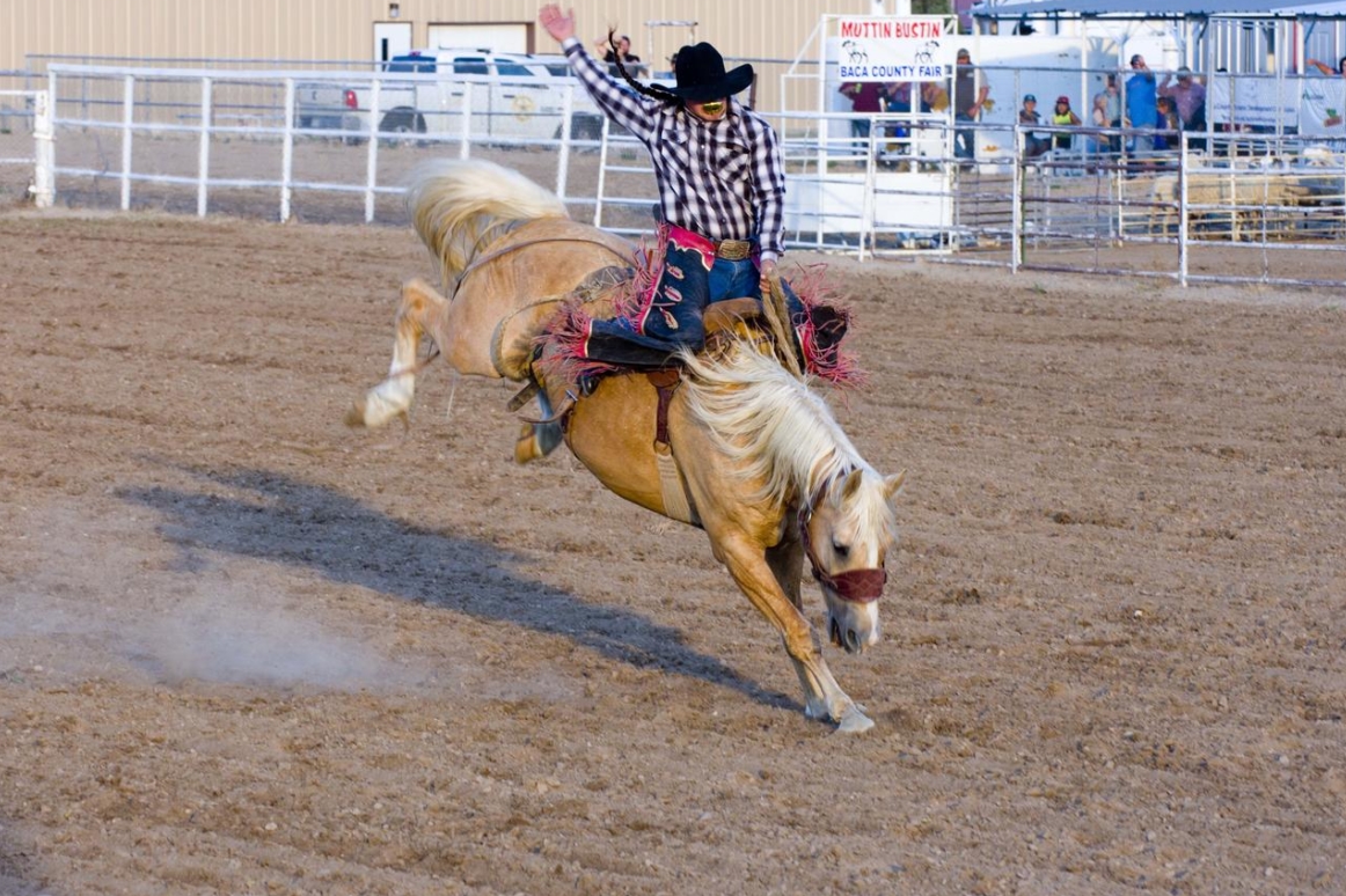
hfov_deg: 10.0
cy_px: 460
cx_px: 637
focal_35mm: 207
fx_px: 7720
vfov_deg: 6.6
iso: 800
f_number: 8
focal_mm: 125
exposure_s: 1/400
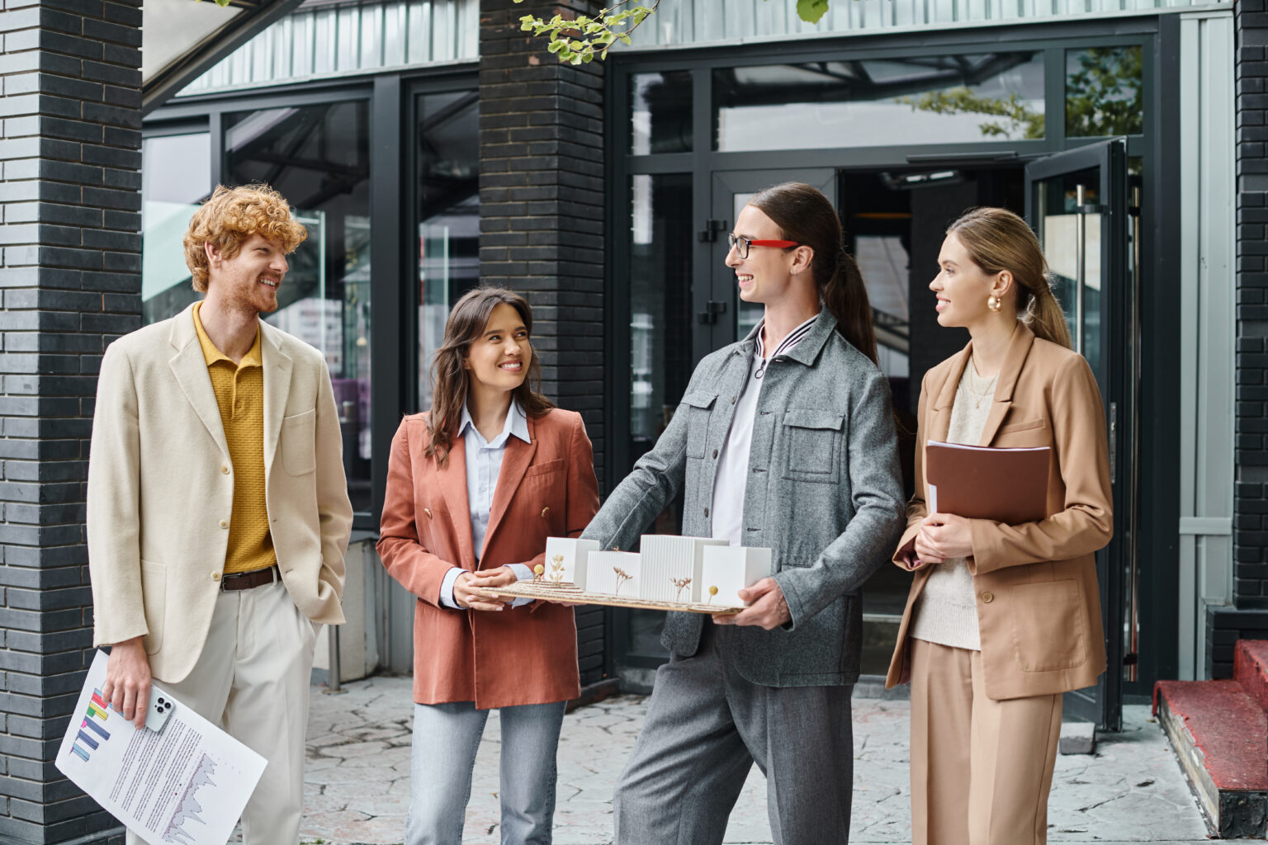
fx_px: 1761
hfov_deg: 39.6
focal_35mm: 50
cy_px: 422
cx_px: 634
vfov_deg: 27.0
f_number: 3.5
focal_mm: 50
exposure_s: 1/160
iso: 200
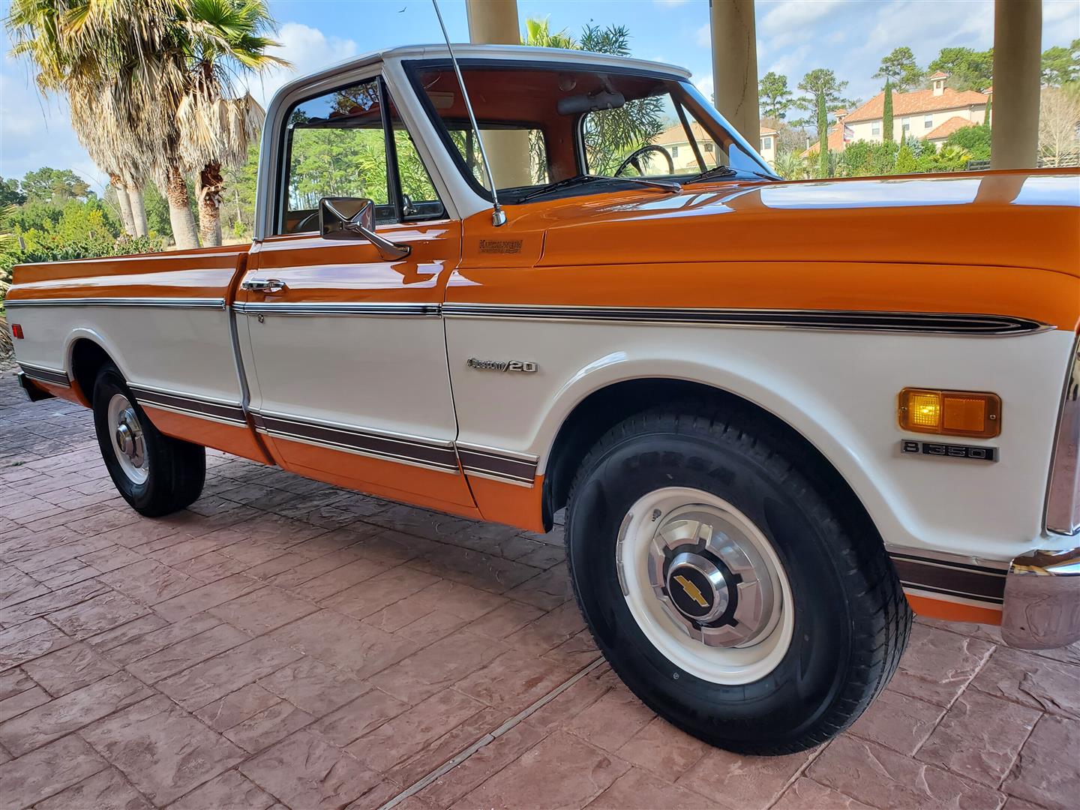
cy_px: 405
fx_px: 811
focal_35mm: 26
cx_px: 540
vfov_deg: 53.1
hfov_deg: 67.3
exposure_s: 1/283
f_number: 2.4
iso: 50
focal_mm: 4.3
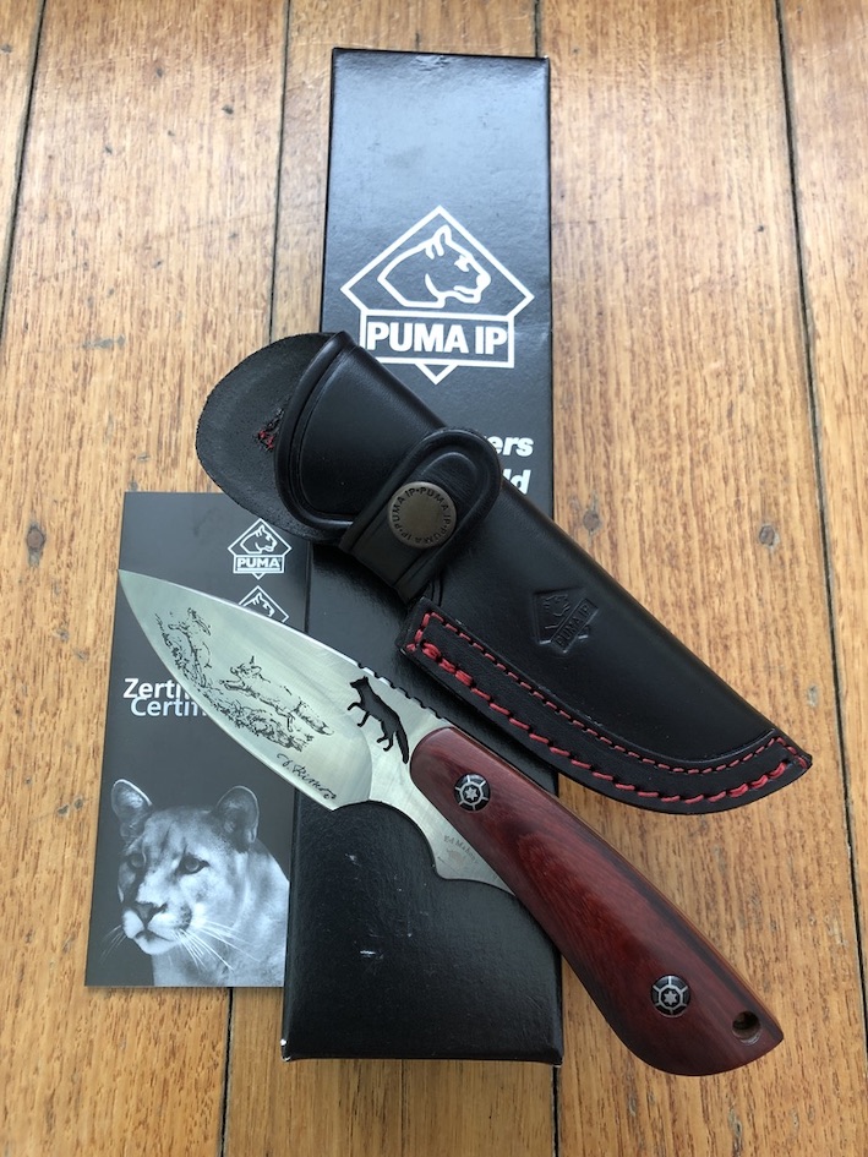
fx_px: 936
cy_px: 578
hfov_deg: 49.8
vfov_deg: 63.4
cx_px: 434
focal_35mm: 28
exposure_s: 1/24
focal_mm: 3.99
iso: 32
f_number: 1.8
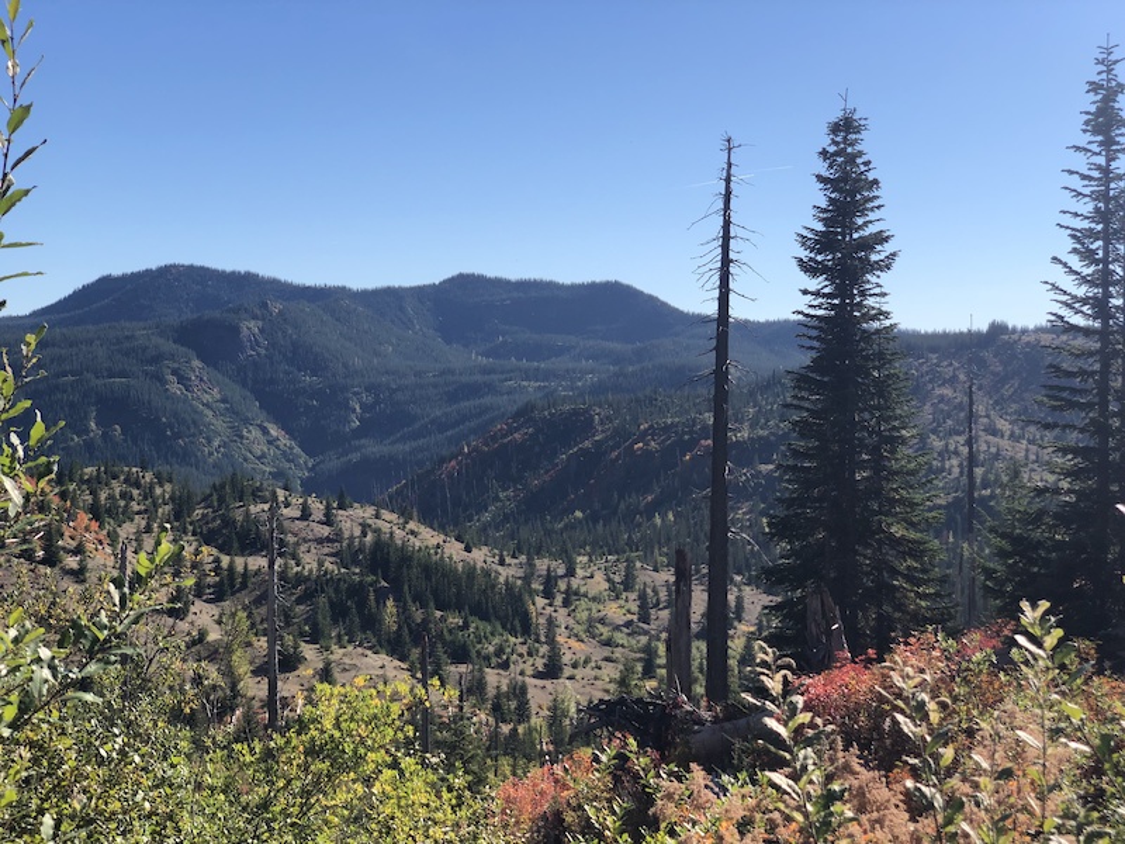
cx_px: 562
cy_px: 422
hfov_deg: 36.8
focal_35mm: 52
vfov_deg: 28.0
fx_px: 1690
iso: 16
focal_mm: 6
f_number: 2.4
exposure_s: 1/952
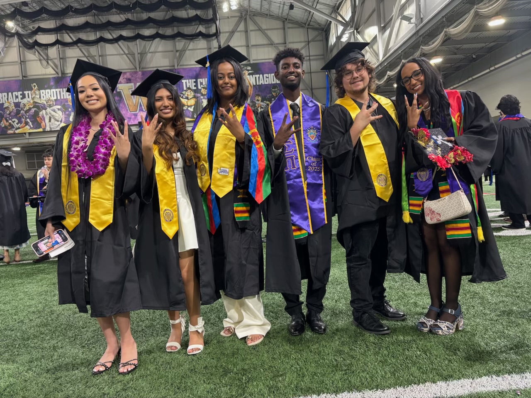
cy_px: 199
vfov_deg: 53.1
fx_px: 399
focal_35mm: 26
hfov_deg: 67.3
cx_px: 266
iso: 200
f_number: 1.6
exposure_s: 1/58
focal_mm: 5.96
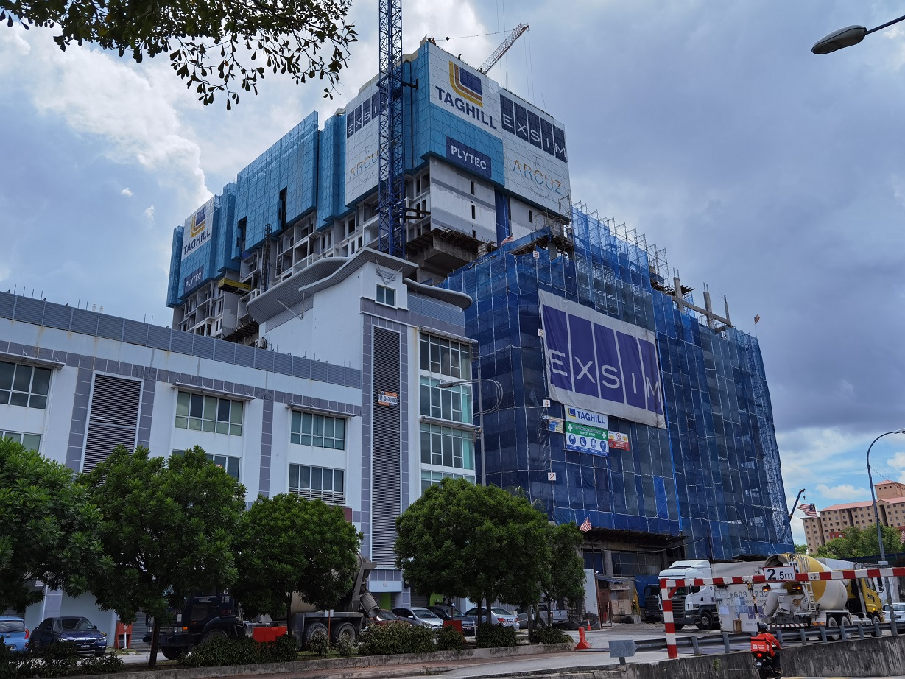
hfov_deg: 61.7
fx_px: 758
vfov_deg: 48.2
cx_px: 452
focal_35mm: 29
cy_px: 340
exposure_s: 1/10101
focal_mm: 6.71
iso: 50
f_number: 1.9
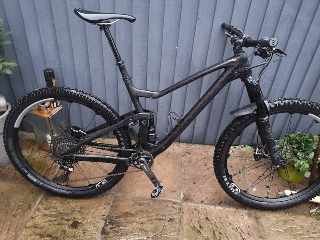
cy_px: 120
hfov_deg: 65.3
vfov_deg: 51.4
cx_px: 160
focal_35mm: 27
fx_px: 250
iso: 500
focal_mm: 5.58
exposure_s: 1/25
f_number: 1.8
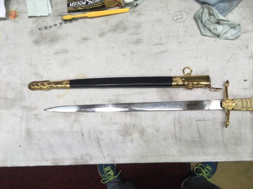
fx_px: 212
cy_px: 94
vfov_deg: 48.2
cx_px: 126
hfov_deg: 61.7
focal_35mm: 29
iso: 40
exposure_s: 1/100
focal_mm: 4.15
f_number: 2.2
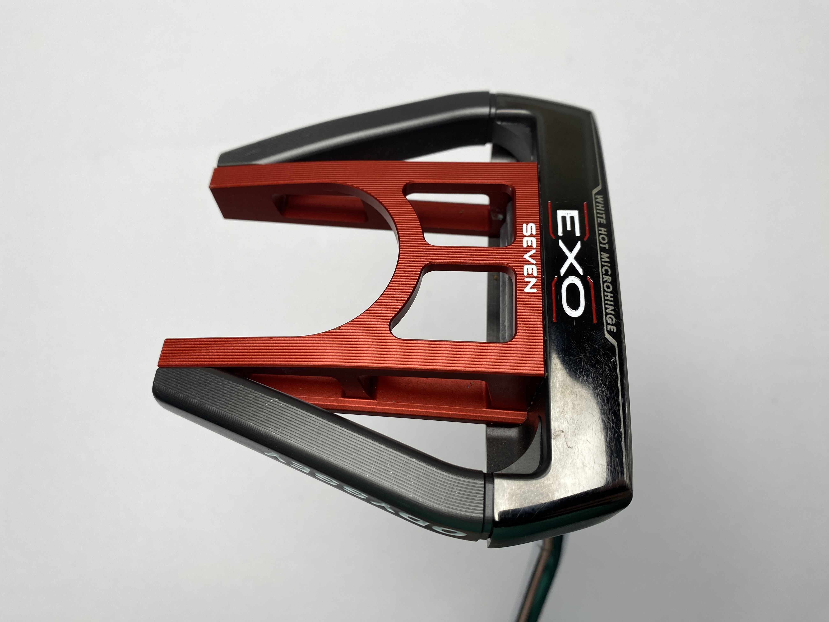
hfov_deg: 67.3
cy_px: 311
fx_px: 623
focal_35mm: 26
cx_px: 414
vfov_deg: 53.1
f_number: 1.8
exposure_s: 1/323
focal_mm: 4.25
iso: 32
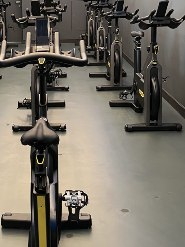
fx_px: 407
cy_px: 91
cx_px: 32
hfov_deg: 25.1
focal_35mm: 57
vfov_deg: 33.6
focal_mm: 5.7
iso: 250
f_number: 1.5
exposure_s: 1/60
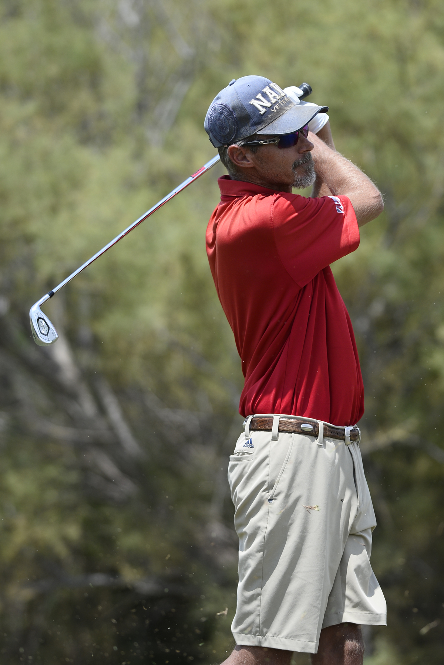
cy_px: 332
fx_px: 5550
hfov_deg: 4.6
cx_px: 222
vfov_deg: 6.9
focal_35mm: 300
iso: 320
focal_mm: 300
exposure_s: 1/5000
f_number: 3.2
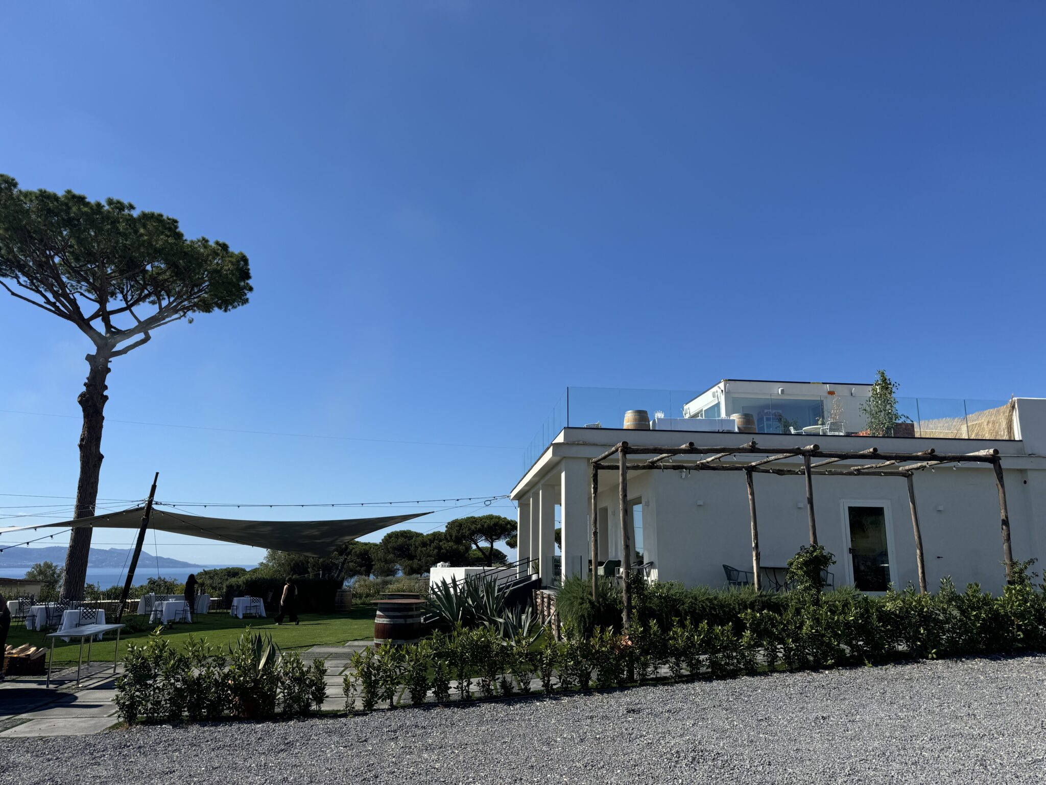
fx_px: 725
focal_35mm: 24
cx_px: 523
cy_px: 392
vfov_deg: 56.8
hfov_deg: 71.6
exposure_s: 1/5814
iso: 80
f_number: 1.78
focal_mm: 6.76
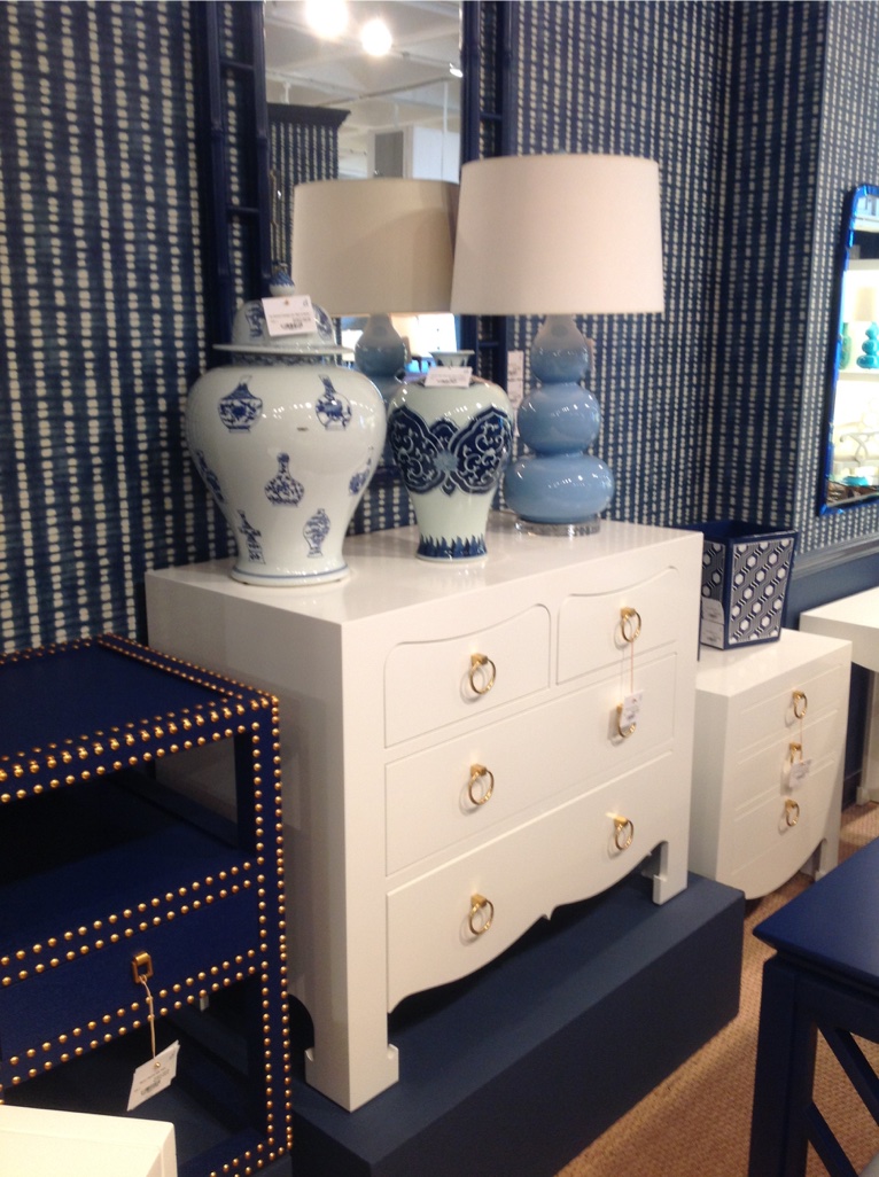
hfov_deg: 40.6
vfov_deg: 52.7
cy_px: 588
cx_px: 440
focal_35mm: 35
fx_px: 1188
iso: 64
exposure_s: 1/15
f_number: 2.4
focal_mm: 4.28
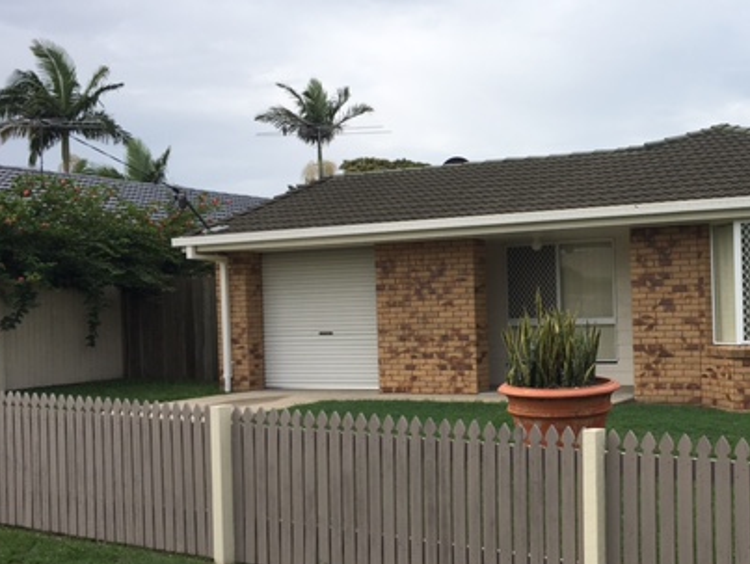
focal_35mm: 46
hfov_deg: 39.7
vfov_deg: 31.5
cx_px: 590
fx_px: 998
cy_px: 324
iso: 25
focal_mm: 4.15
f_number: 2.2
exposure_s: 1/845
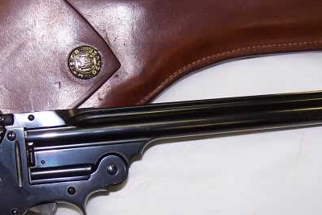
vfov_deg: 17.2
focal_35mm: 79
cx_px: 170
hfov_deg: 25.7
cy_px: 148
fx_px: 707
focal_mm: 6.3
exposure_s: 1/60
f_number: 2.8
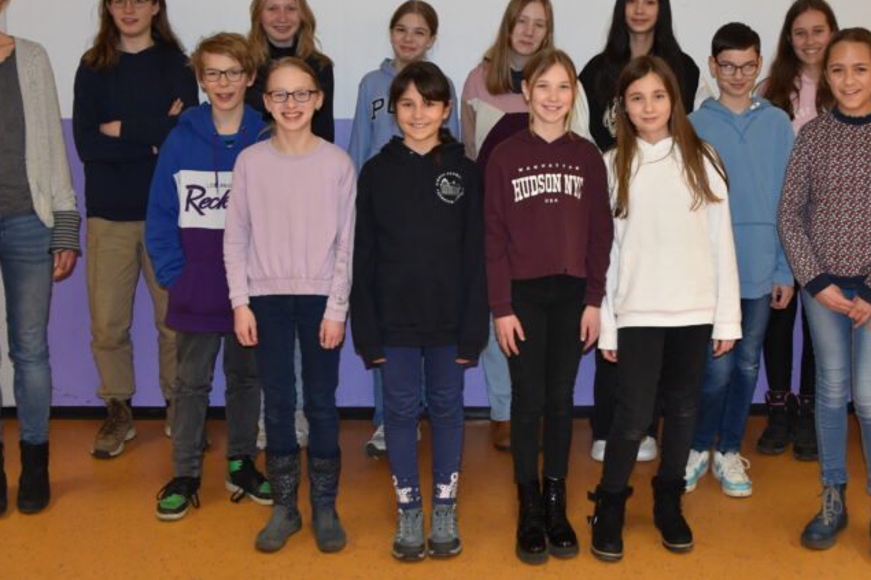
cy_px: 195
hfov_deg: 38.7
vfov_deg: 26.4
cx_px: 554
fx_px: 1229
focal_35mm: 51
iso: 800
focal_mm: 21
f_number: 4
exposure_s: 1/60
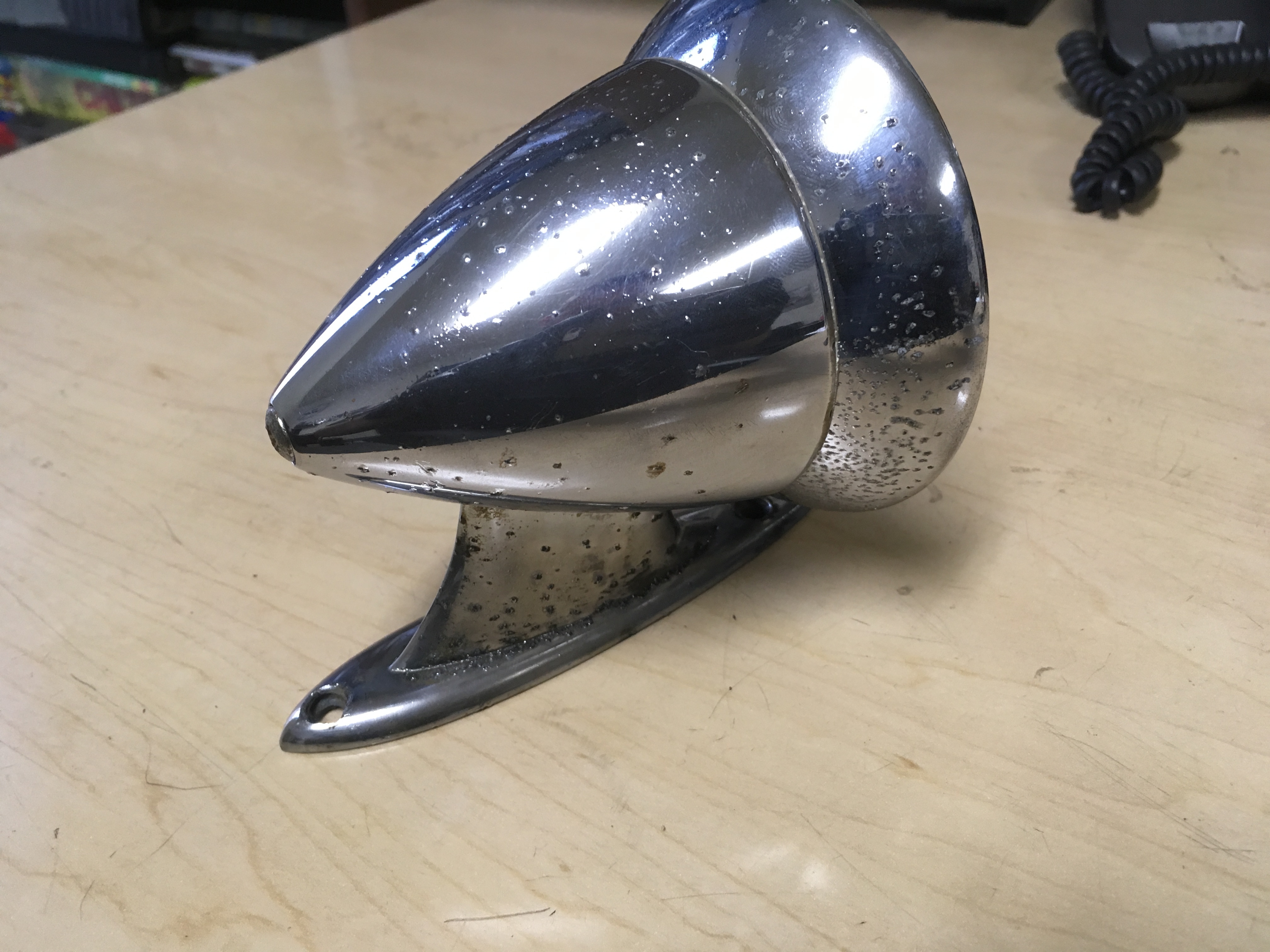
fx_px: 1064
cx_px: 635
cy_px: 476
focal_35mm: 29
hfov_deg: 61.7
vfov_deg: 48.2
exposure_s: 1/30
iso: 100
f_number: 2.2
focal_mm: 4.15
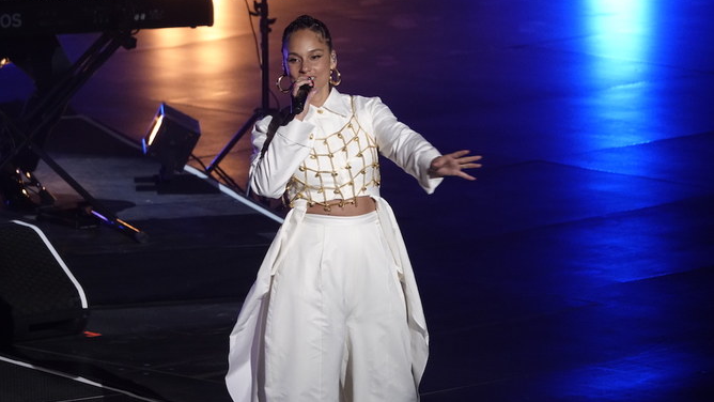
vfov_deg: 1.9
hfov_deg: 3.4
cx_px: 357
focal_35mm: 631
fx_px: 11948
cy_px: 216
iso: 1250
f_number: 4
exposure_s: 1/100
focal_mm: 220
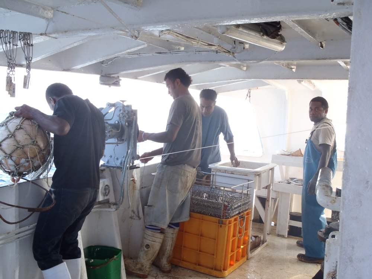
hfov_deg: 49.0
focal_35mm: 38
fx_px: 408
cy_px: 140
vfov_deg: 37.7
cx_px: 186
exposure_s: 1/60
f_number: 4.6
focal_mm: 6.83
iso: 100
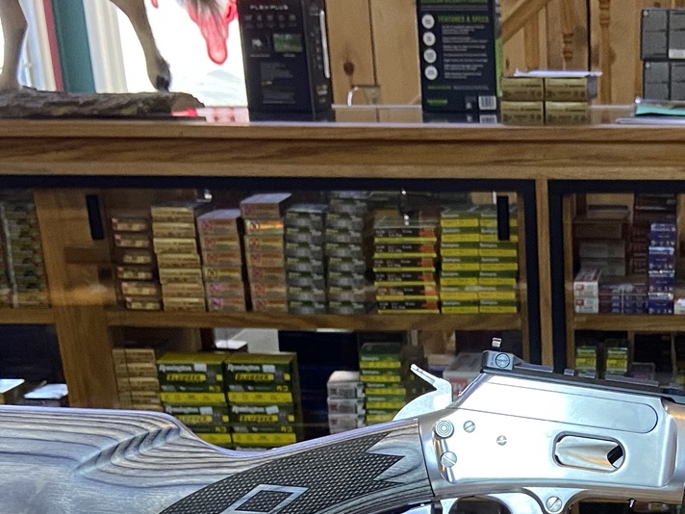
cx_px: 618
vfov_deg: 18.8
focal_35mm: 73
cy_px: 654
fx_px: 1445
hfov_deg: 25.8
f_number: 1.8
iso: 200
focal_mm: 4.25
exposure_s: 1/60
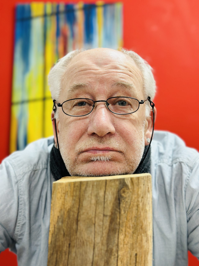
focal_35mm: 48
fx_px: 368
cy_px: 133
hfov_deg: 30.3
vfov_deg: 39.7
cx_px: 100
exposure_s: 1/50
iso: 200
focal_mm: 6.86
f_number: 1.78
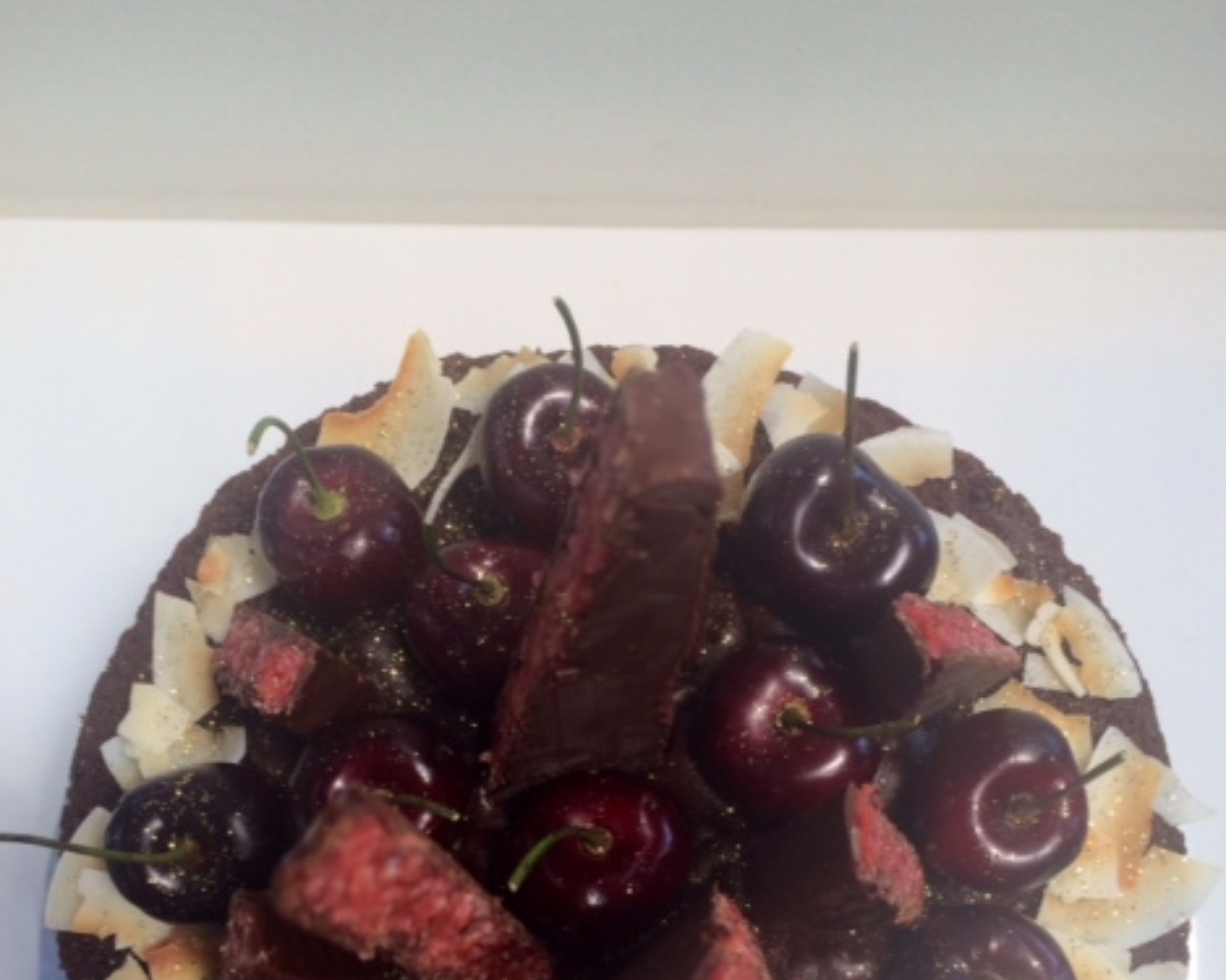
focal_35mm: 40
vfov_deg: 35.8
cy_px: 821
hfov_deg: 45.8
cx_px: 609
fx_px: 1451
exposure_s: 1/207
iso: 32
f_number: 2.2
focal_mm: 4.12
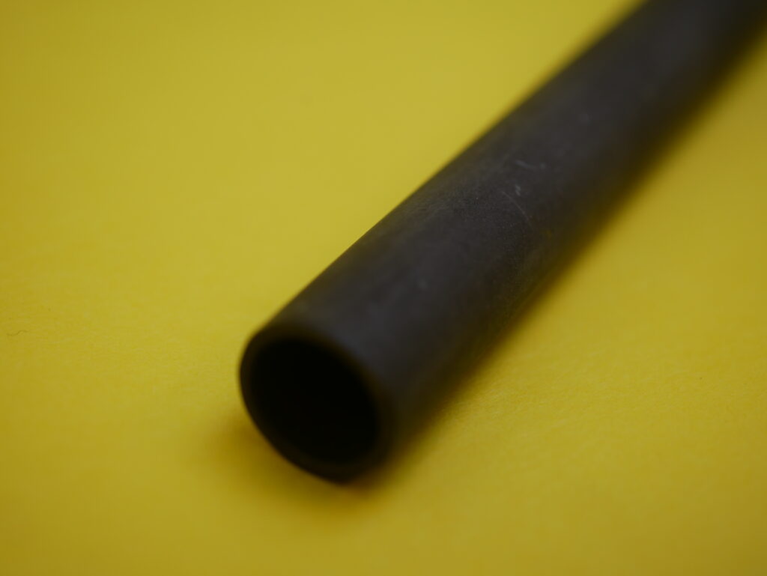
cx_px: 384
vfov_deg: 24.4
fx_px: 1330
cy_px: 288
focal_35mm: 60
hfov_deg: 32.2
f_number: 3.2
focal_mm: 30
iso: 200
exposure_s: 1/160
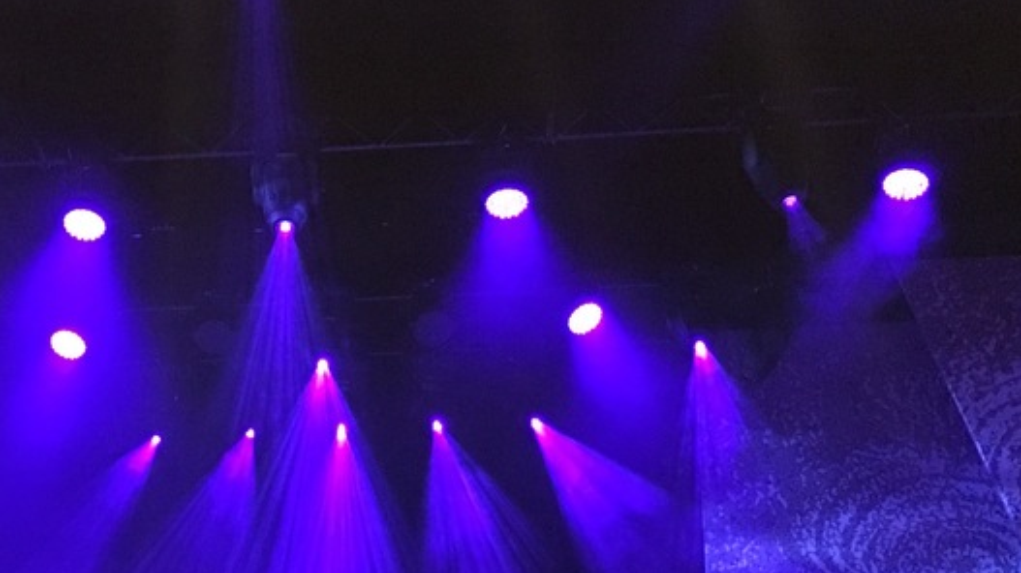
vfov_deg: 16.1
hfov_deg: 29.1
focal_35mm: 72
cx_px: 310
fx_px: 1949
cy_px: 679
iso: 320
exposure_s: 1/4
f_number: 2.2
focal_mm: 4.15
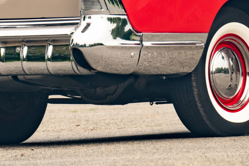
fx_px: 7271
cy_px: -112
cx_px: 214
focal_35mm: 1051
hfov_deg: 2.0
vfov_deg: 1.3
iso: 320
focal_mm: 270
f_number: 6.3
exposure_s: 1/160
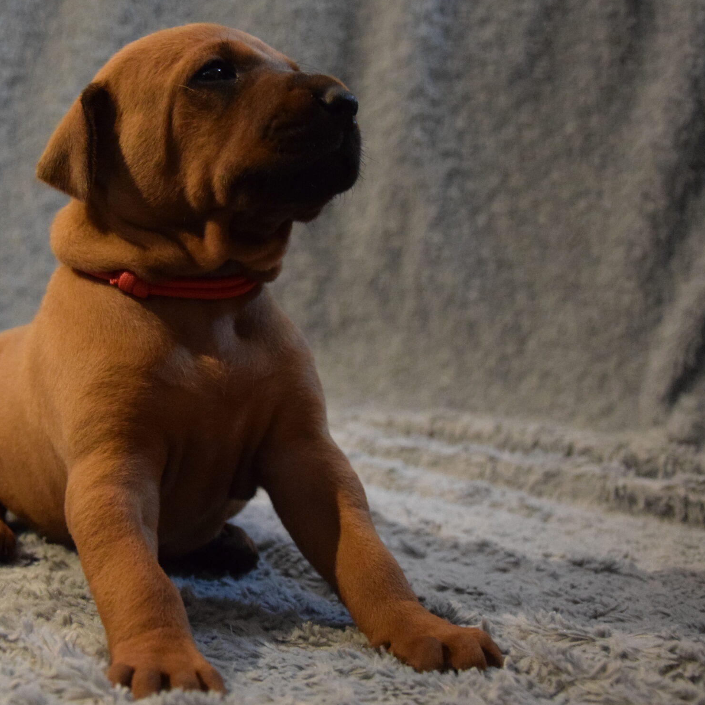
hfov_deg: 27.4
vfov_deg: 27.7
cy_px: 348
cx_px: 183
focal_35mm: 62
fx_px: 1429
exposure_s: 1/60
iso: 3600
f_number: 4
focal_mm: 28
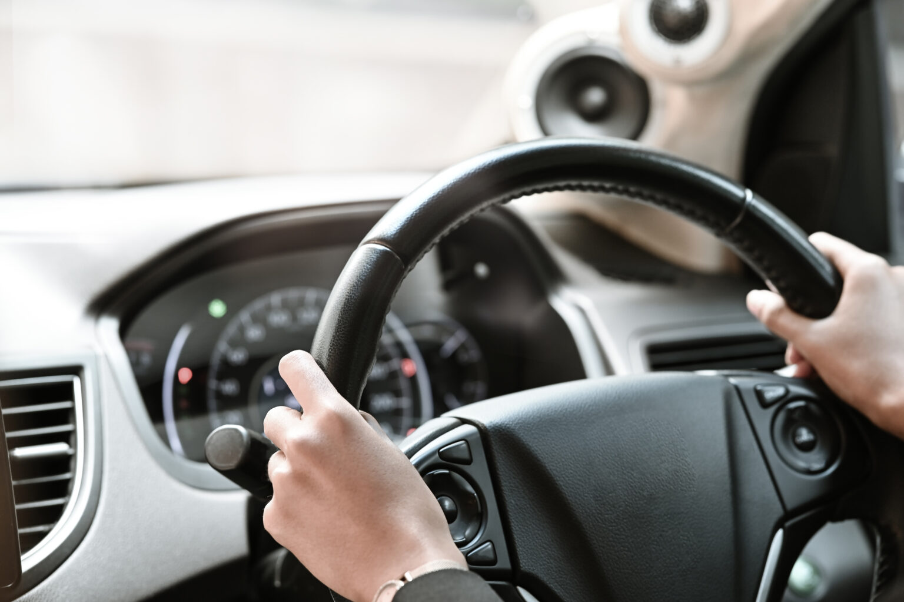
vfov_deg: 13.0
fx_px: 2635
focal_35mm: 105
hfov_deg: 19.5
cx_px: 452
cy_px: 301
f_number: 4.5
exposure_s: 1/50
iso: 640
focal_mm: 105
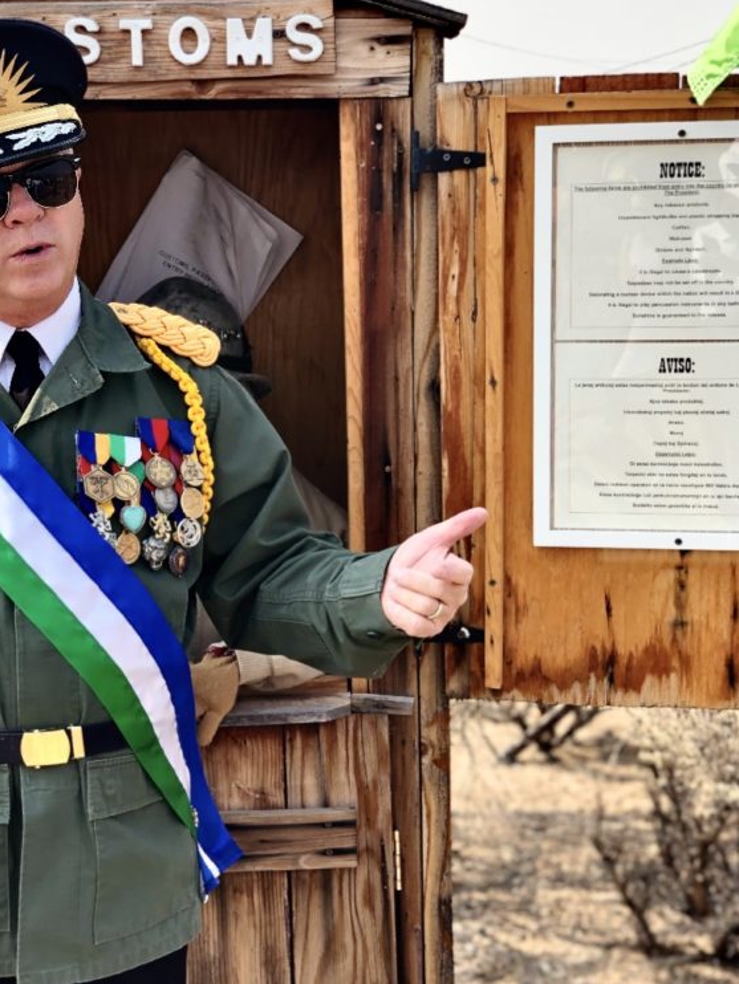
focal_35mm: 71
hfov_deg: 20.7
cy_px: 563
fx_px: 2020
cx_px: 267
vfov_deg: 27.4
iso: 16
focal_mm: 6
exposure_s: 1/241
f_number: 2.4
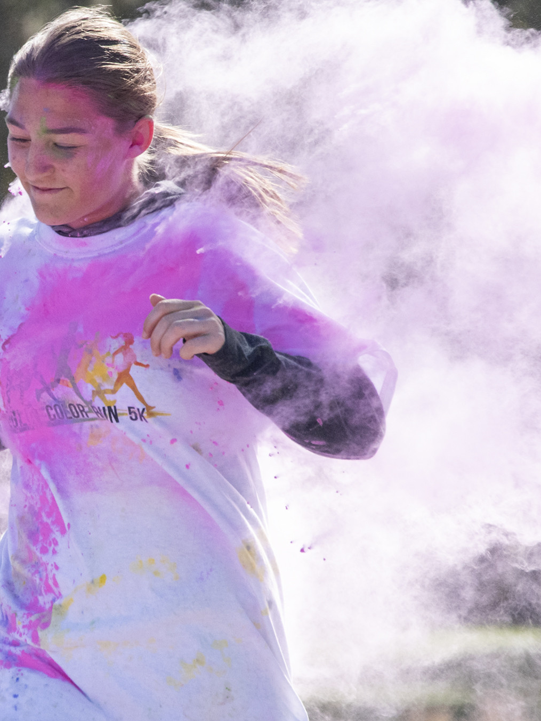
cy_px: 461
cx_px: -211
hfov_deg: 2.8
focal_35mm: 533
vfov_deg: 3.7
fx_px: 11105
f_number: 7.1
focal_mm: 250
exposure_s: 1/2000
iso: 1000
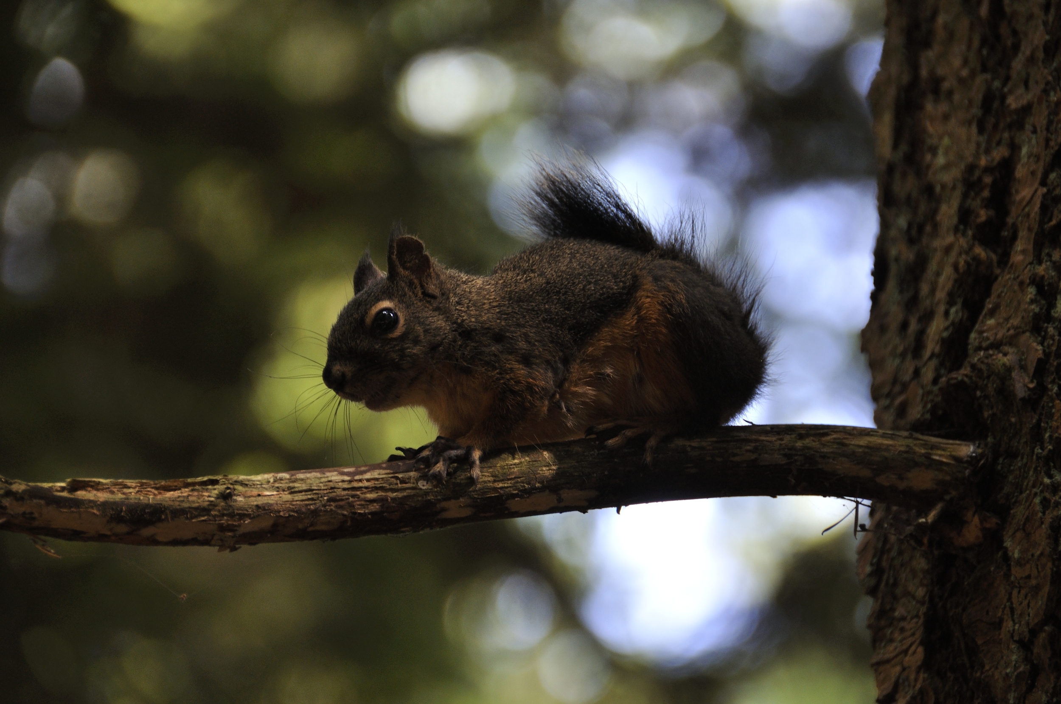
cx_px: 530
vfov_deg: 4.6
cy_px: 352
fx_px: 8830
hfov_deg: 6.9
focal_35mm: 300
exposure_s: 1/80
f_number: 5.6
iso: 400
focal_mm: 200
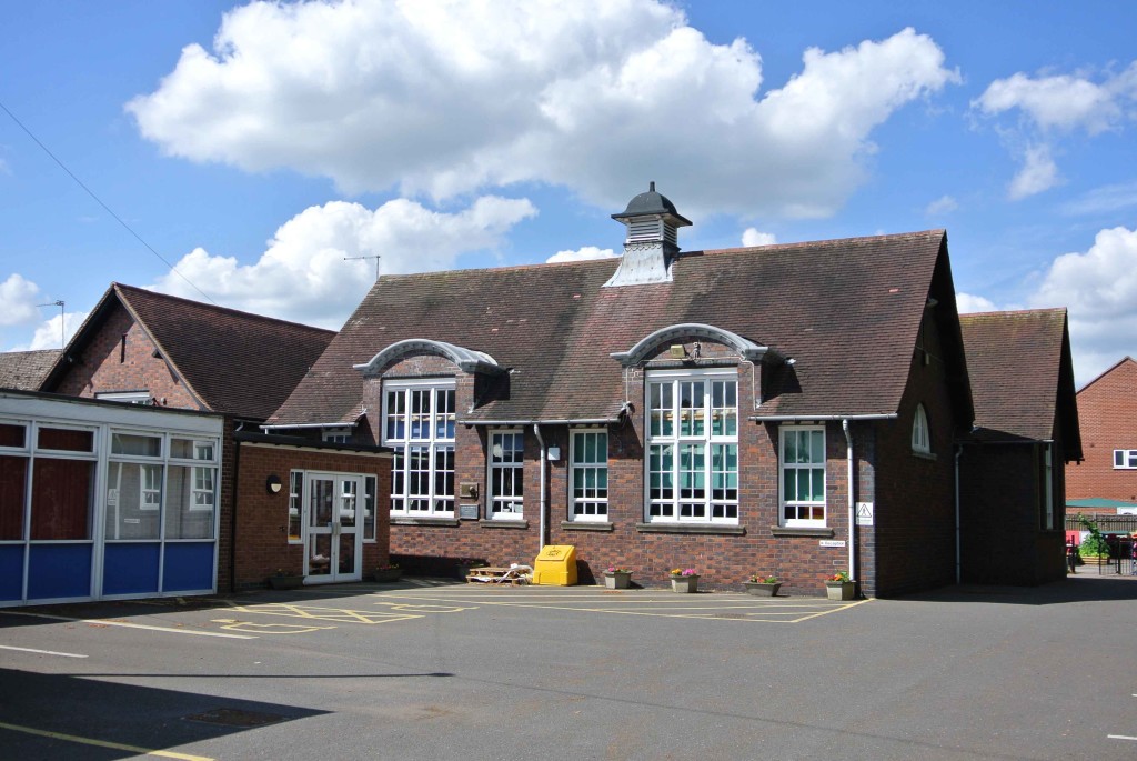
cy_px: 380
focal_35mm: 40
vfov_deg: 33.5
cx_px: 568
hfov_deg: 48.4
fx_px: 1265
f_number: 4.2
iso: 100
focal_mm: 15.1
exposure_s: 1/800
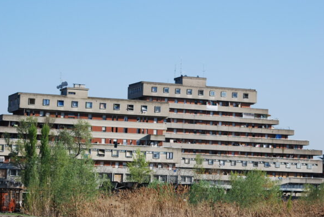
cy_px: 109
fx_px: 964
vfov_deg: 12.8
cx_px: 163
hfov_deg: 19.1
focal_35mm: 107
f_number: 5.6
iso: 125
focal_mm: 70
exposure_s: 1/500
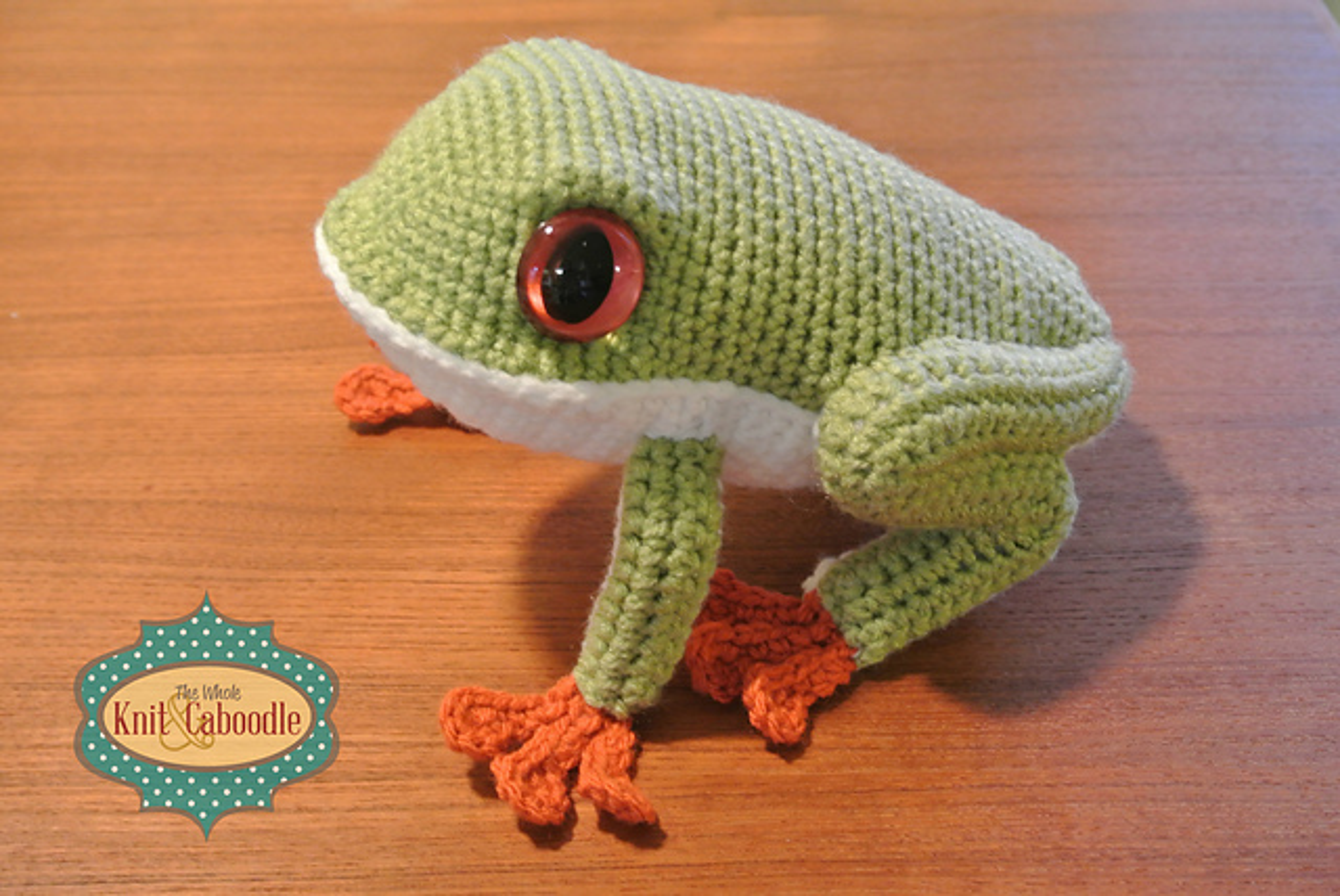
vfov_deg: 26.5
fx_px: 1900
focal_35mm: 51
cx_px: 670
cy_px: 448
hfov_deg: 38.8
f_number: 4.8
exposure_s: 1/5
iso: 800
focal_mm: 18.9
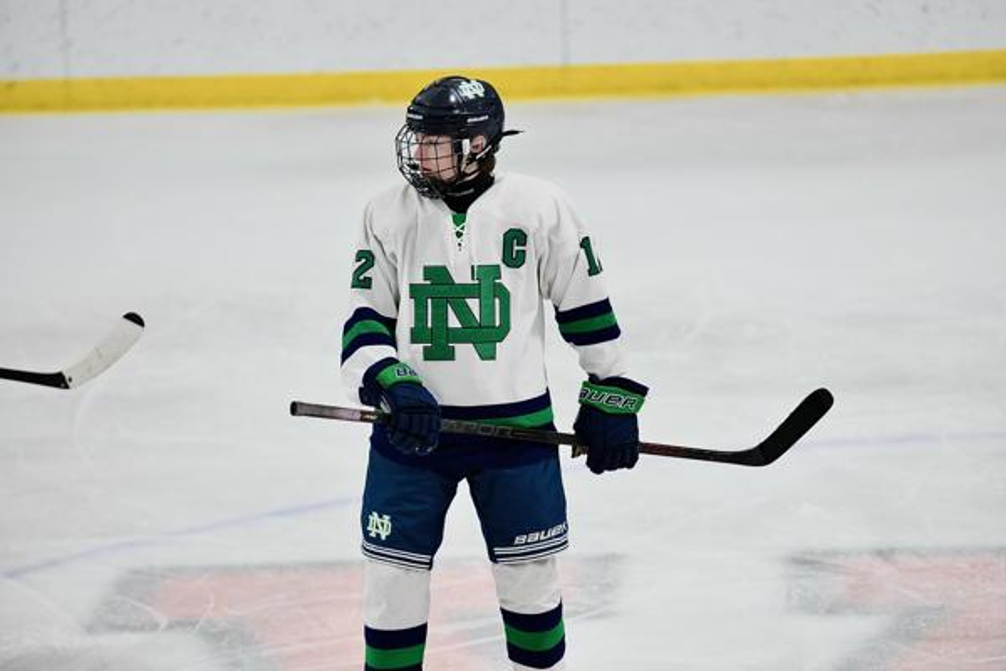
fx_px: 5588
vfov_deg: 6.9
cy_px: 336
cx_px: 503
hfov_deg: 10.3
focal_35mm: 200
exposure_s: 1/1600
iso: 8000
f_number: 3.2
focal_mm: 200
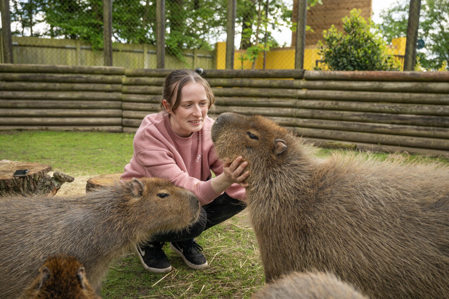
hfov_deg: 56.5
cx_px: 224
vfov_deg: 39.4
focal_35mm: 34
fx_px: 418
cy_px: 150
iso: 160
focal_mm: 33.5
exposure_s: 1/500
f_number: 4.5
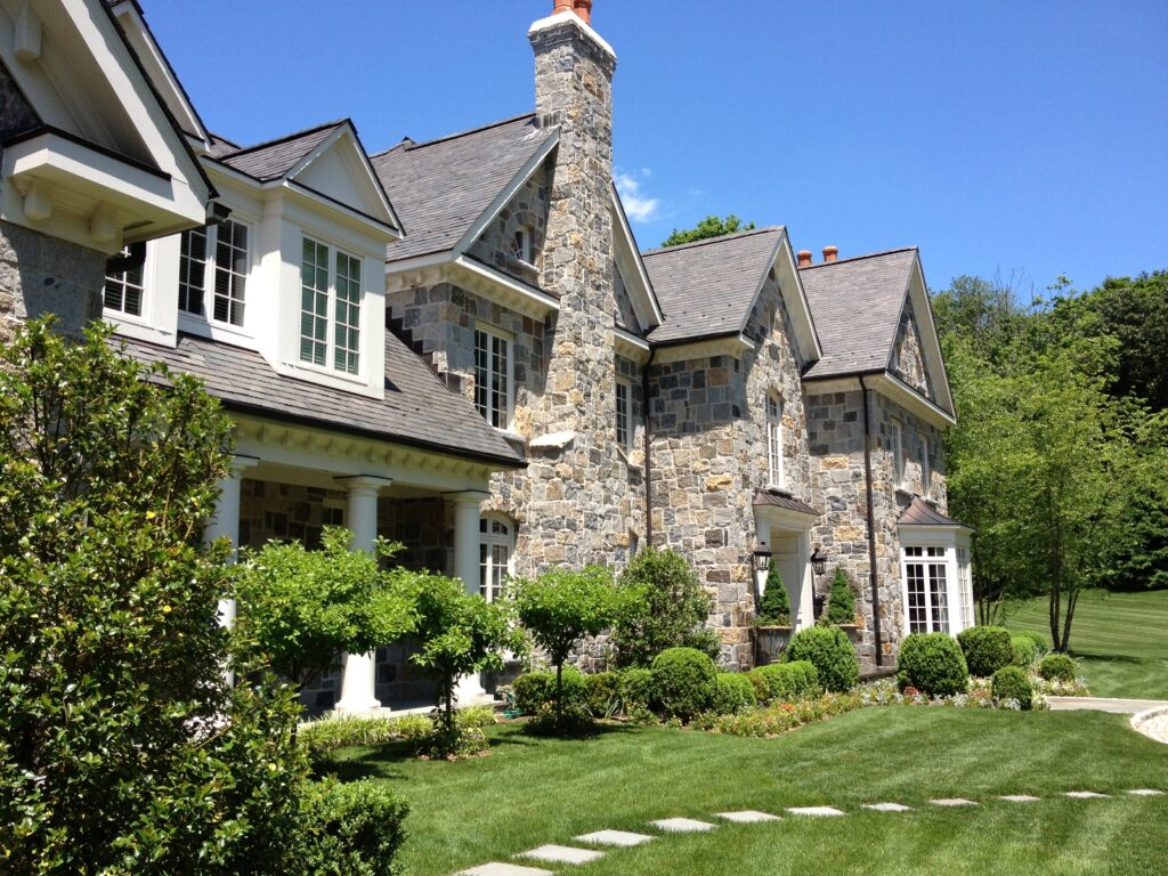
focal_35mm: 35
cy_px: 438
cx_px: 584
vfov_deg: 40.7
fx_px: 1181
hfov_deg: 52.6
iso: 64
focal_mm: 4.28
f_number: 2.4
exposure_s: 1/1013
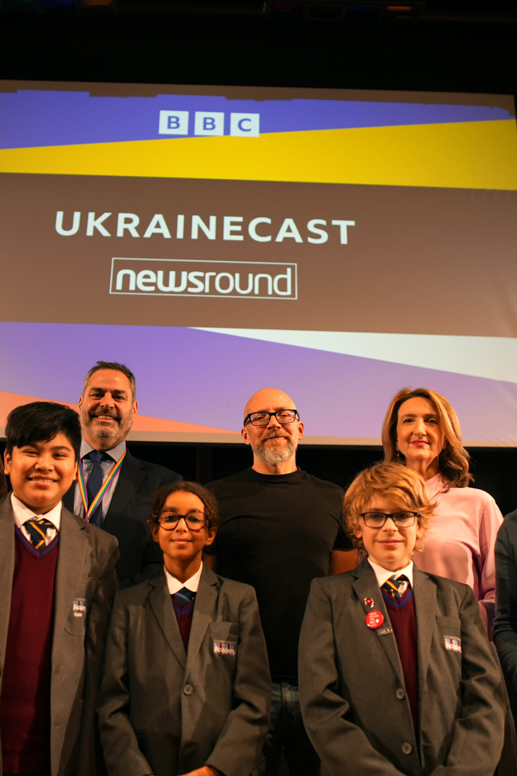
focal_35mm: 36
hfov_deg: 36.8
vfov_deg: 53.1
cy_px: 388
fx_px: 776
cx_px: 220
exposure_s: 1/40
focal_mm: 24
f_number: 2.2
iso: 100
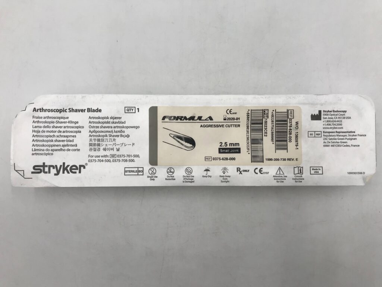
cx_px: 191
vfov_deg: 49.7
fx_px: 309
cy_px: 144
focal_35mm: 28
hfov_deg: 63.4
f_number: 1.8
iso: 25
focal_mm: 3.99
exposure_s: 1/120
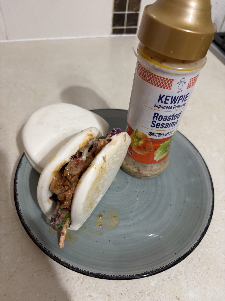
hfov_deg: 53.1
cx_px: 112
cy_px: 150
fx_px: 225
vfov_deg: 67.3
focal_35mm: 26
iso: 250
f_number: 1.6
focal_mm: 5.96
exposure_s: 1/50
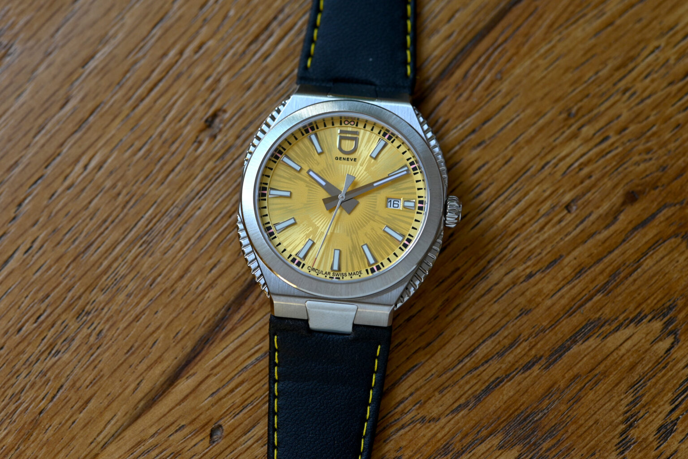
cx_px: 344
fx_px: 1147
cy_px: 230
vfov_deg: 22.6
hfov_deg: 33.4
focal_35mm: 60
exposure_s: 1/40
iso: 400
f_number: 5.6
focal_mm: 60
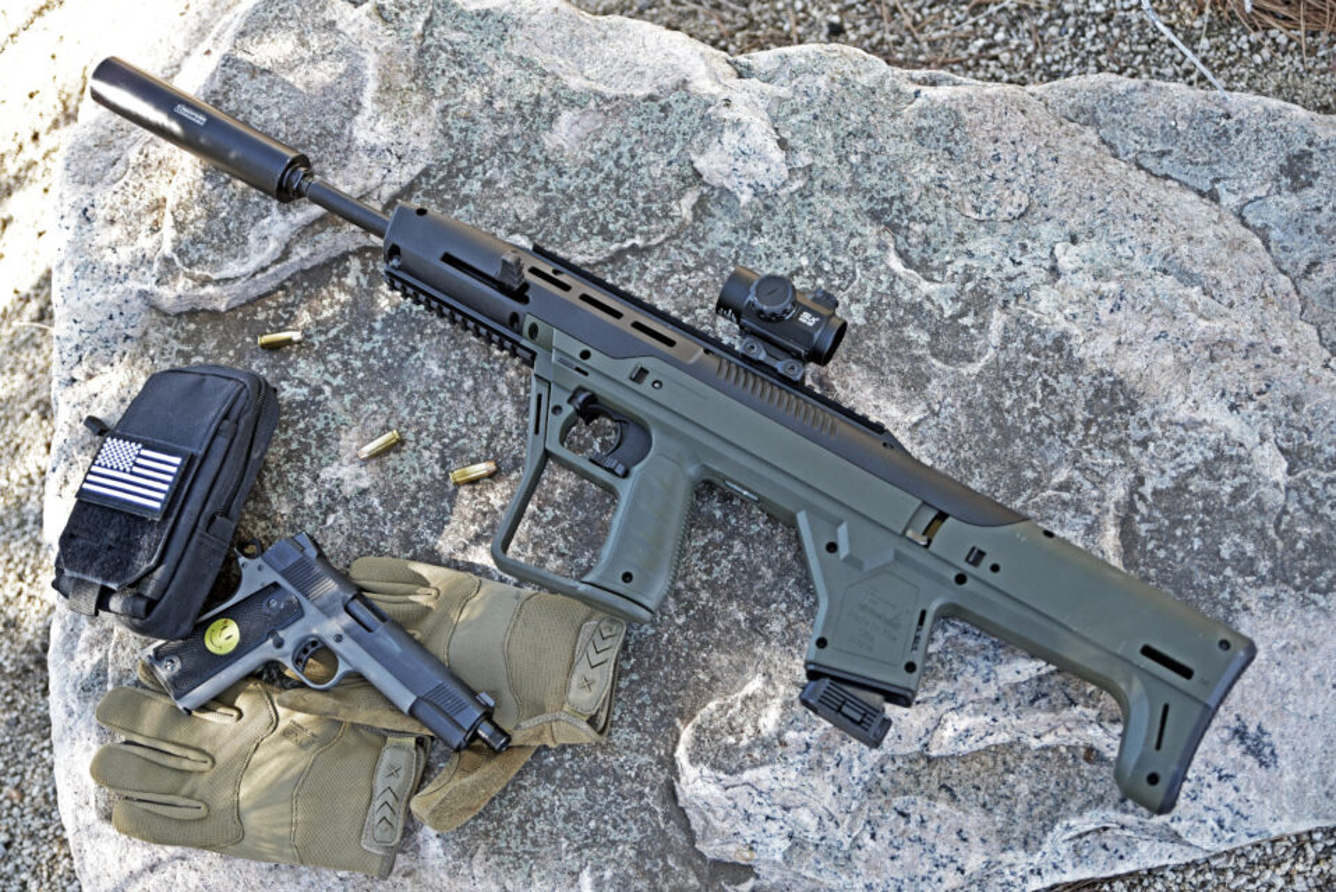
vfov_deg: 28.1
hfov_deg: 41.1
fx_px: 1782
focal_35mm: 48
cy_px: 446
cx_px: 668
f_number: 2.8
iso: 640
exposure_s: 1/640
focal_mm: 48
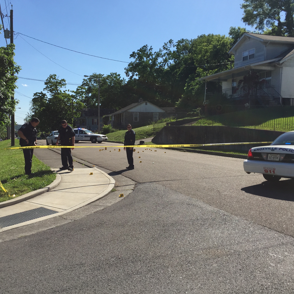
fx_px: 336
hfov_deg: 47.1
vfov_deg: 47.2
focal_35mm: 35
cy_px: 149
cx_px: 125
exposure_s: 1/2825
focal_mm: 4.15
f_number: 2.2
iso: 32
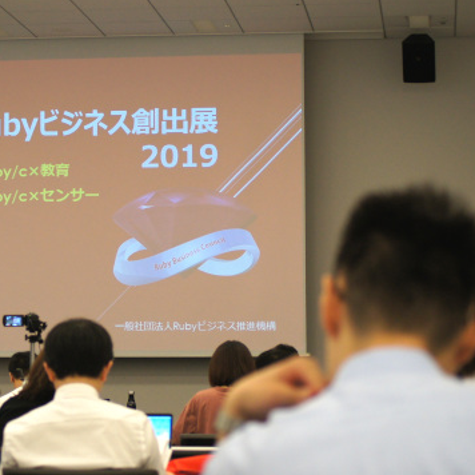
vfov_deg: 13.7
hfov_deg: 13.6
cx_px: 153
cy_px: 251
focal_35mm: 128
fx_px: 1984
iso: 800
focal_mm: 55
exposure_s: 1/100
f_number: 4
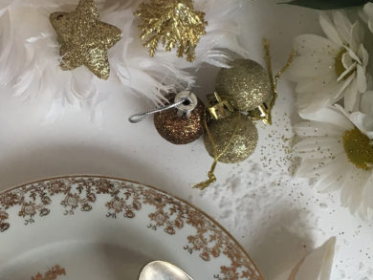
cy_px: 150
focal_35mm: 87
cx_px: 16
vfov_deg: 17.0
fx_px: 938
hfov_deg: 21.8
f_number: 2.2
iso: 64
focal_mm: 4.15
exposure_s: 1/33
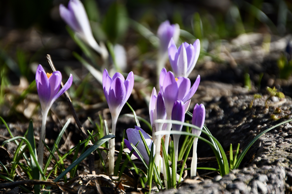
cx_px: 146
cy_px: 97
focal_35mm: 375
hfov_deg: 5.5
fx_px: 3041
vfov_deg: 3.7
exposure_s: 1/400
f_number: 6.3
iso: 200
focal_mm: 250
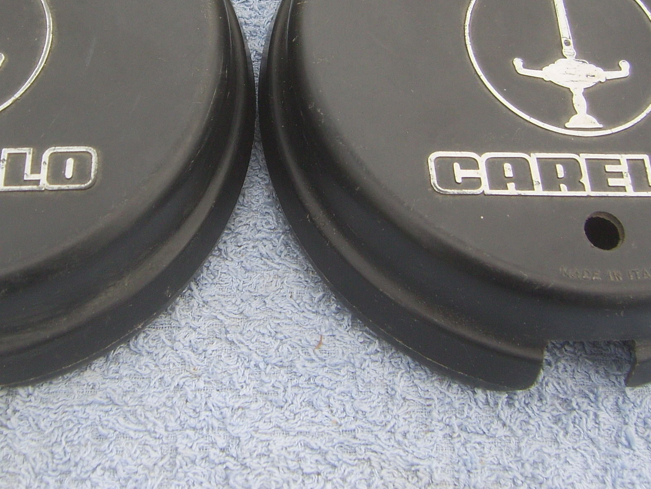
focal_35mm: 63
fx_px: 1185
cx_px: 244
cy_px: 105
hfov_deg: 30.6
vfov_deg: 23.0
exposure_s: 1/100
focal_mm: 7.8
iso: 50
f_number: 3.5
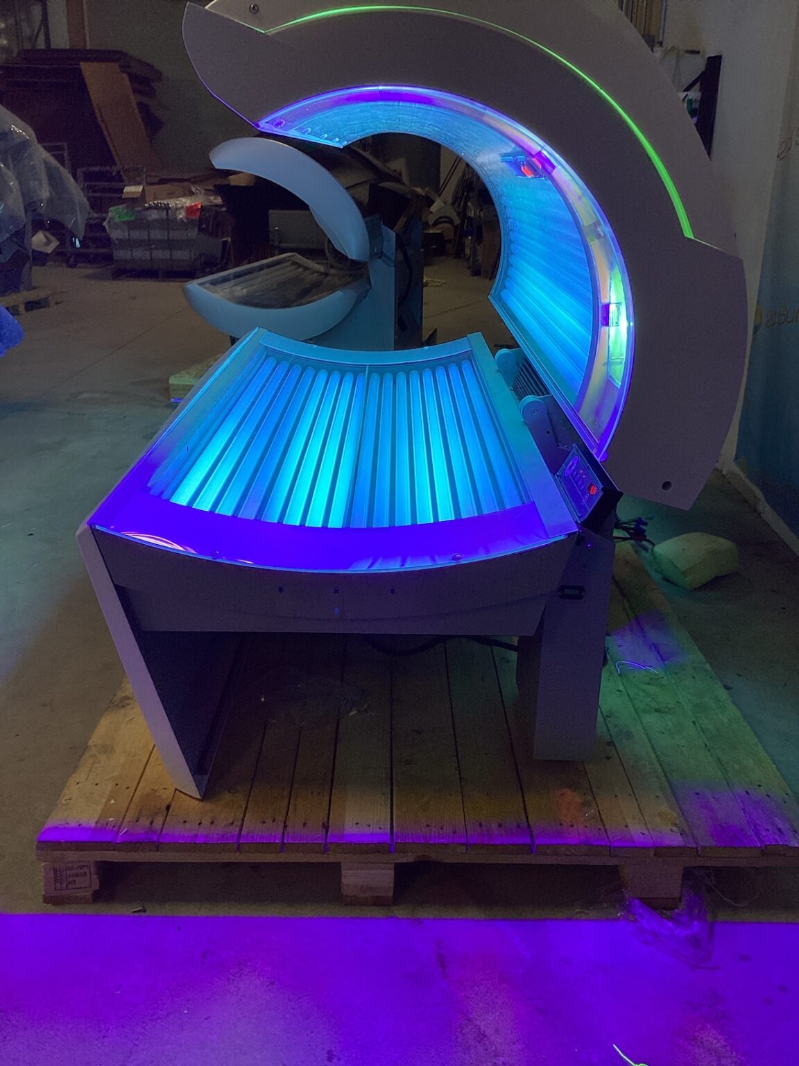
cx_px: 400
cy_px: 533
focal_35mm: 31
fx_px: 954
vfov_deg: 58.4
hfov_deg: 45.4
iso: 40
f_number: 2.4
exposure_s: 1/120
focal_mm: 3.3
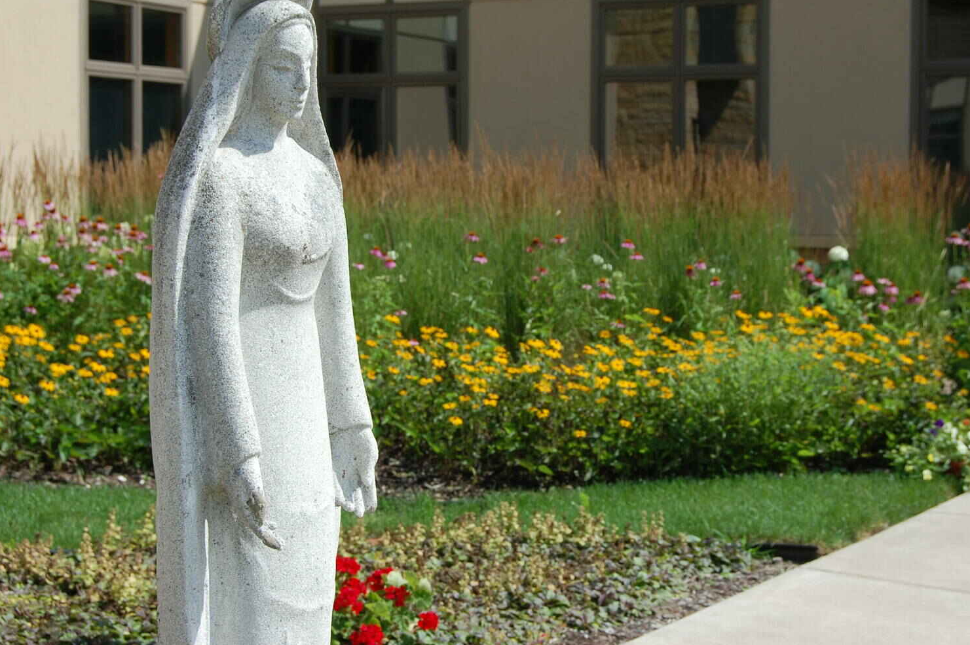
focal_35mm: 68
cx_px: 524
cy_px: 288
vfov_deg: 20.0
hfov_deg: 29.7
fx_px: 1831
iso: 200
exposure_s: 1/320
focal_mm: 38
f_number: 9
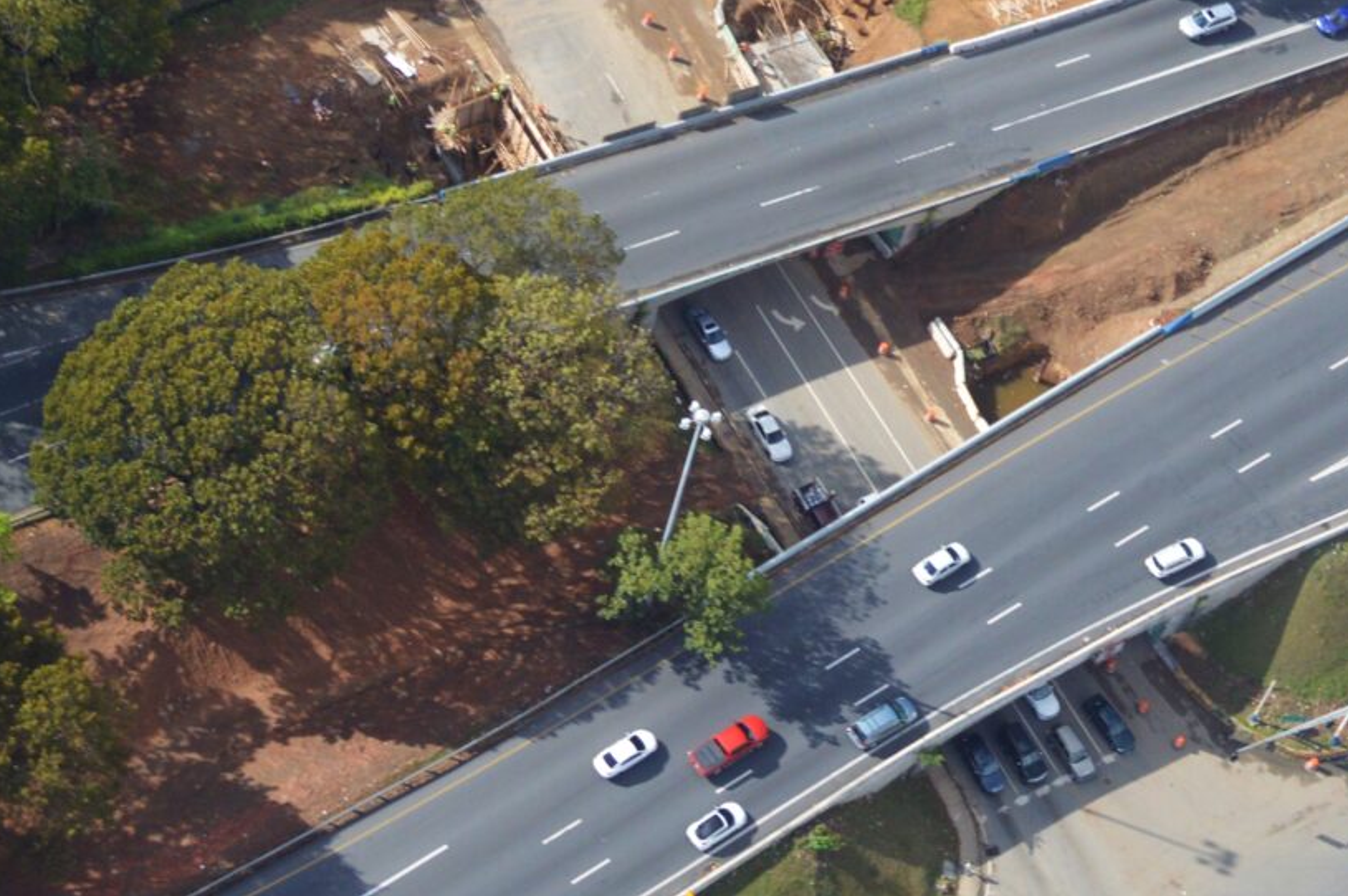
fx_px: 3667
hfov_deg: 20.8
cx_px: 789
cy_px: 172
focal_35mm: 98
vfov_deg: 13.9
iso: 400
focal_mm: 26
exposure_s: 1/640
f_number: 4.2
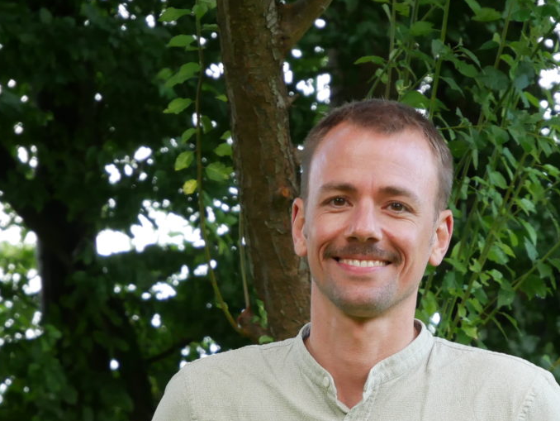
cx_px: 376
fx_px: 4402
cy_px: 373
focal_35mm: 272
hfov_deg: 7.3
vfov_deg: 5.5
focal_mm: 60
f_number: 5.6
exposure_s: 1/125
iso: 800
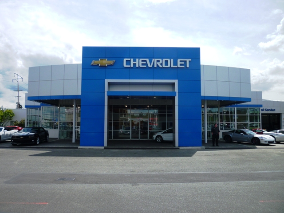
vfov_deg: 48.2
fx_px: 238
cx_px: 142
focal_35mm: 29
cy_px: 106
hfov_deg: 61.7
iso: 80
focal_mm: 5.2
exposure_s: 1/640
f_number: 4
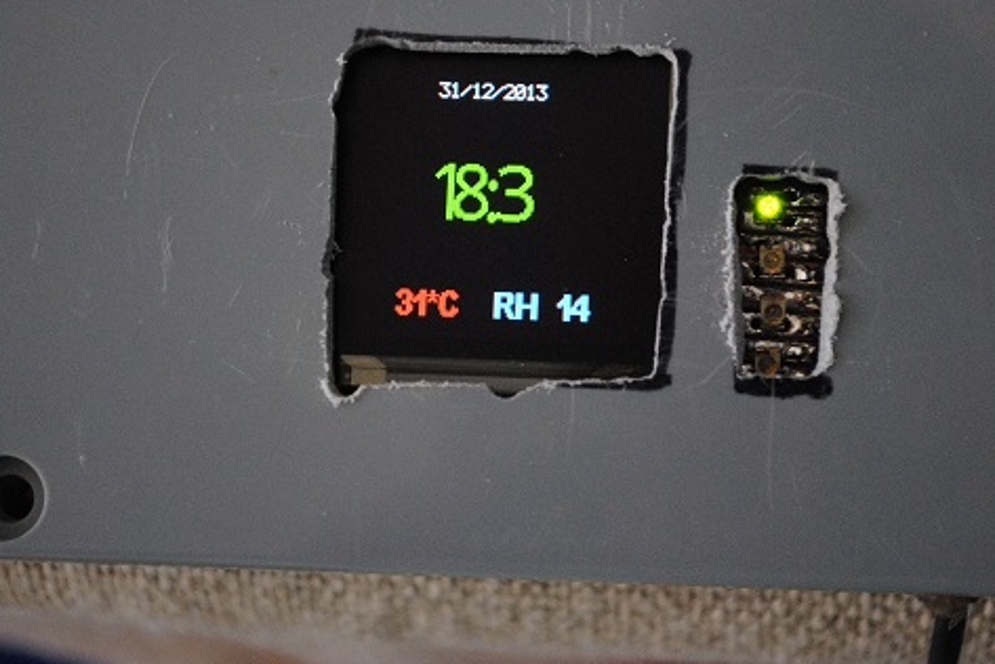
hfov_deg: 19.5
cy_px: 262
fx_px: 2894
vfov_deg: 13.1
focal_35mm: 105
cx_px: 543
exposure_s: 1/30
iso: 1250
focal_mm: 55
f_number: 5.6
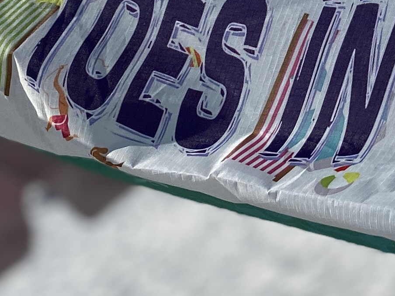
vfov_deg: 12.3
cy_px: -126
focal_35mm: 116
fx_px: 1324
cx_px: 608
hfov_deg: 15.5
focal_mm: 4.25
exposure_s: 1/7692
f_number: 1.8
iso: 32
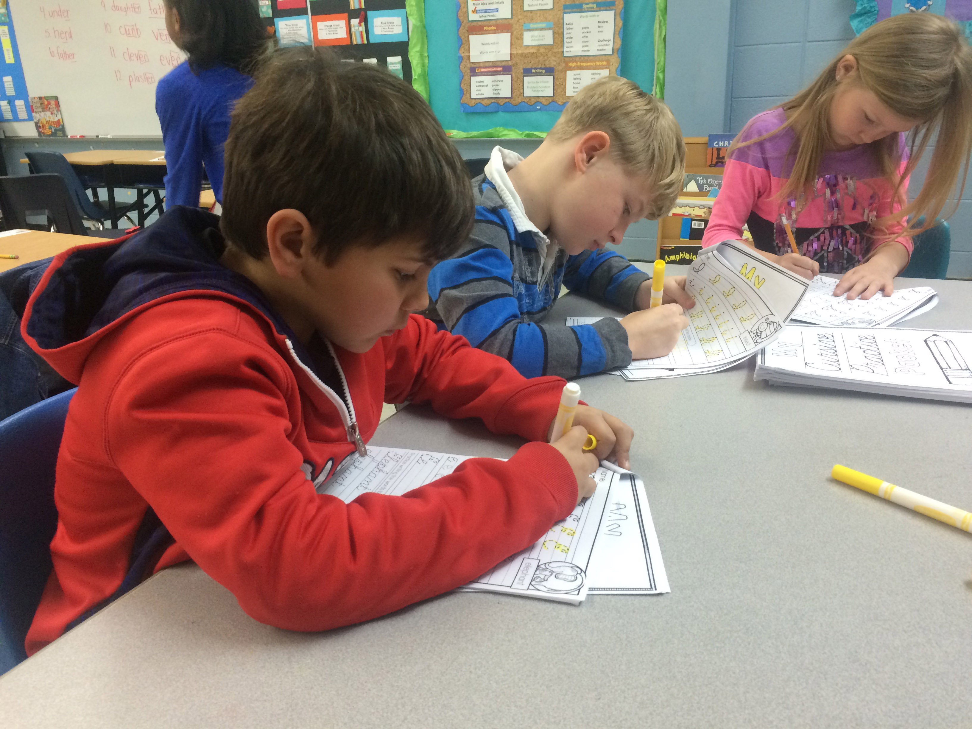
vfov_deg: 48.2
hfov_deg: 61.7
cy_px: 364
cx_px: 486
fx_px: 814
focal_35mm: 29
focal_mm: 4.15
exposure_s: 1/30
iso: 160
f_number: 2.2
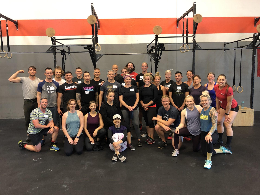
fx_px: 210
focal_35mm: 28
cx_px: 130
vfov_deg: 49.7
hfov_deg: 63.4
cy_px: 98
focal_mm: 3.99
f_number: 1.8
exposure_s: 1/15
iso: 64
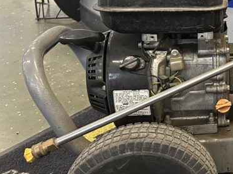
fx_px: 484
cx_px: 321
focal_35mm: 72
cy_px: 24
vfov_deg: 20.1
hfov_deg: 23.2
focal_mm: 5.7
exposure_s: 1/60
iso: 250
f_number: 1.5
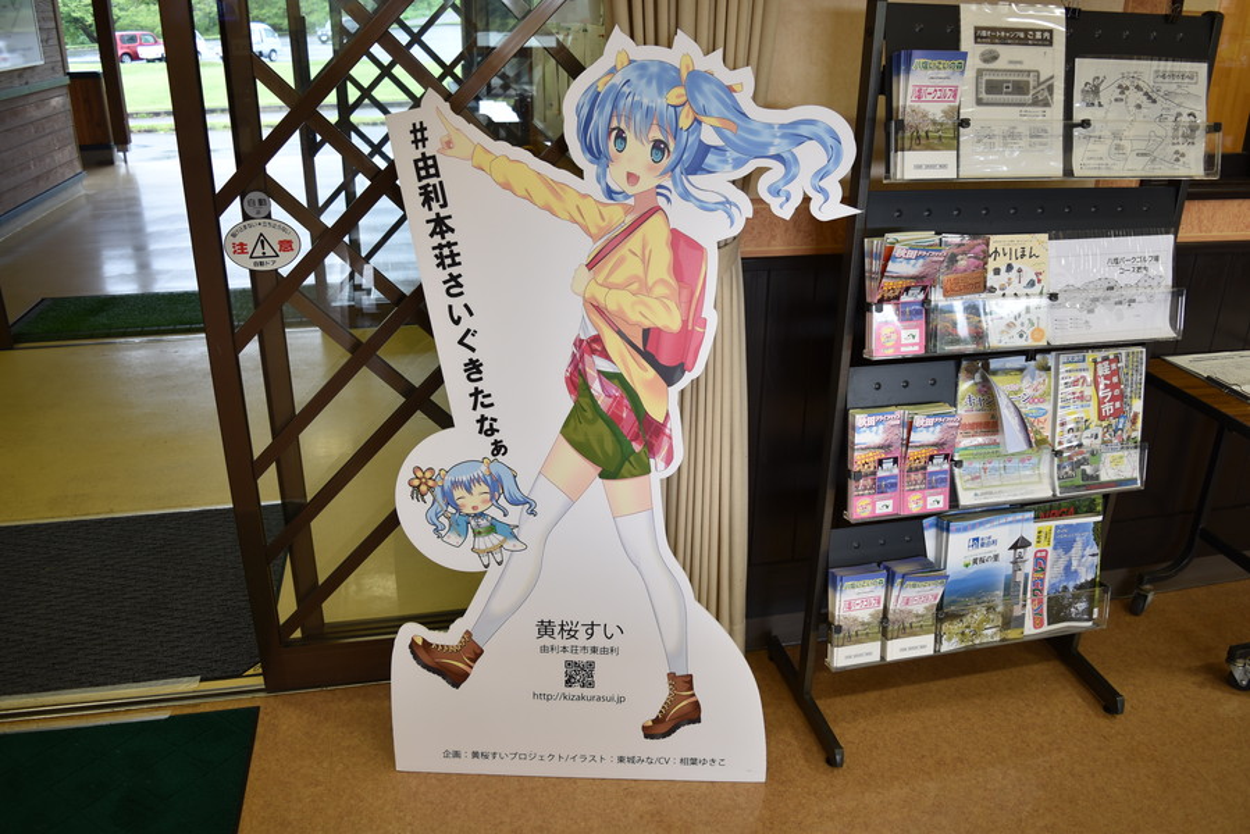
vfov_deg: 48.0
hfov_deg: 67.4
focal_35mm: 27
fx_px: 938
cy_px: 417
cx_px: 625
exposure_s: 1/25
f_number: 3.5
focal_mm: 18
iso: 100
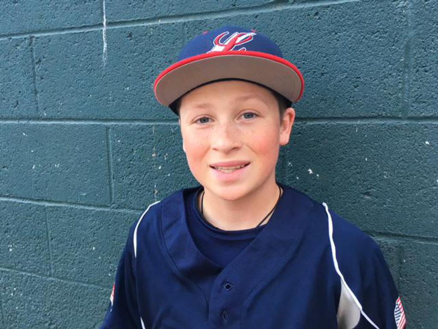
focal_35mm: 29
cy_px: 164
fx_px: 367
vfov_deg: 48.2
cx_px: 219
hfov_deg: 61.7
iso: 32
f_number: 2.2
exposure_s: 1/30
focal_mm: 4.15
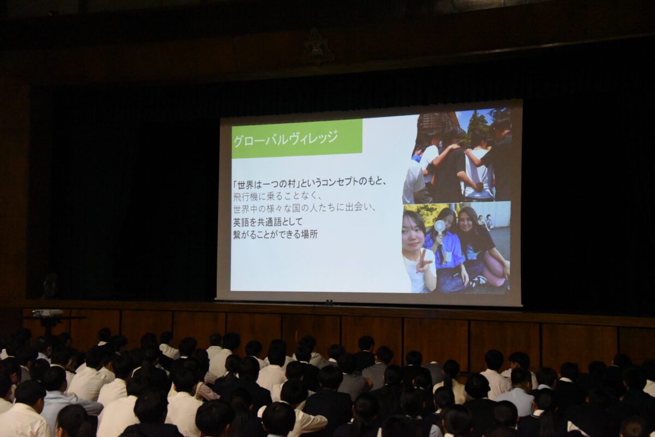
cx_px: 328
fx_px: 1183
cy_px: 218
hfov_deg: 30.9
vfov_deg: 20.9
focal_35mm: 65
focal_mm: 65
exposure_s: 1/160
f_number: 4.8
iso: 12800
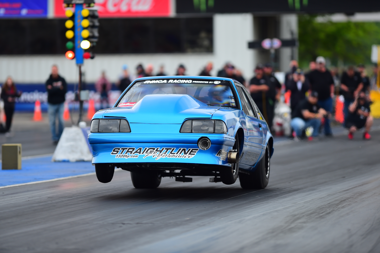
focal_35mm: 300
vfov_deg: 4.6
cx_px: 190
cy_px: 126
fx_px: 3165
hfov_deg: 6.9
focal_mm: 300
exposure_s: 1/500
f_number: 2.8
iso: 400
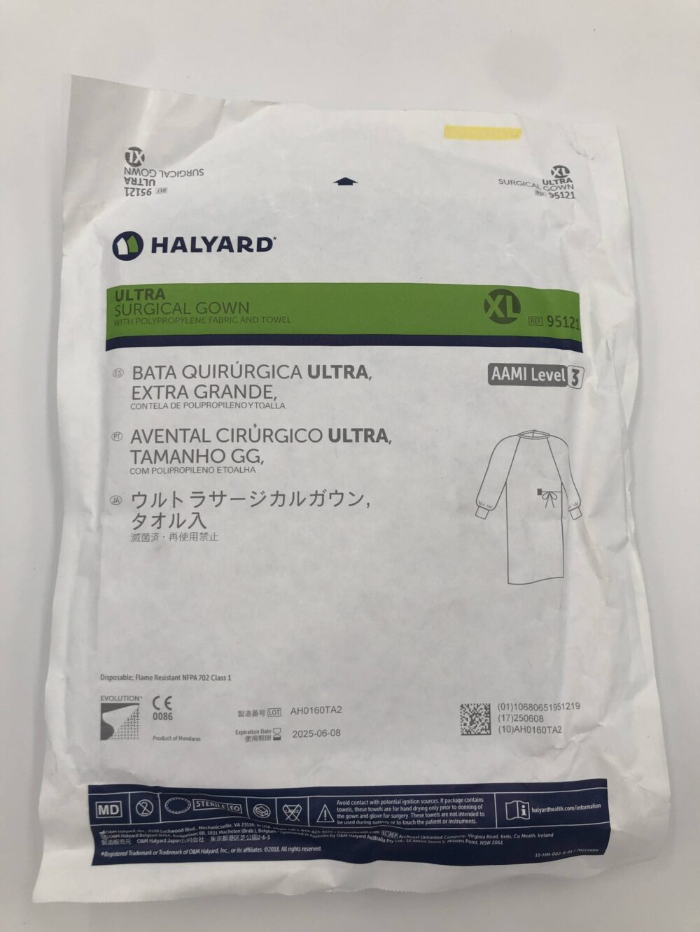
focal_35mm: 28
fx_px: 755
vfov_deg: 63.4
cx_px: 350
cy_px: 466
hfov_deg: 49.8
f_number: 1.8
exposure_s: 1/120
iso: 25
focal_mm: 3.99
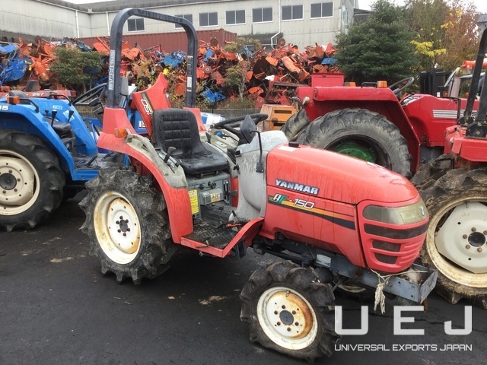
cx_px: 244
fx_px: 436
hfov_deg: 58.4
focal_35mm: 31
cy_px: 182
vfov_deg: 45.4
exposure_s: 1/120
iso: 40
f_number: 2.4
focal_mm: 3.3
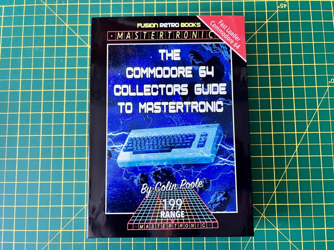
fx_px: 251
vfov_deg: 53.1
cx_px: 167
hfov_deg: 67.3
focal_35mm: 26
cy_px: 125
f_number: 1.5
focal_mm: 5.7
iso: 400
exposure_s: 1/60
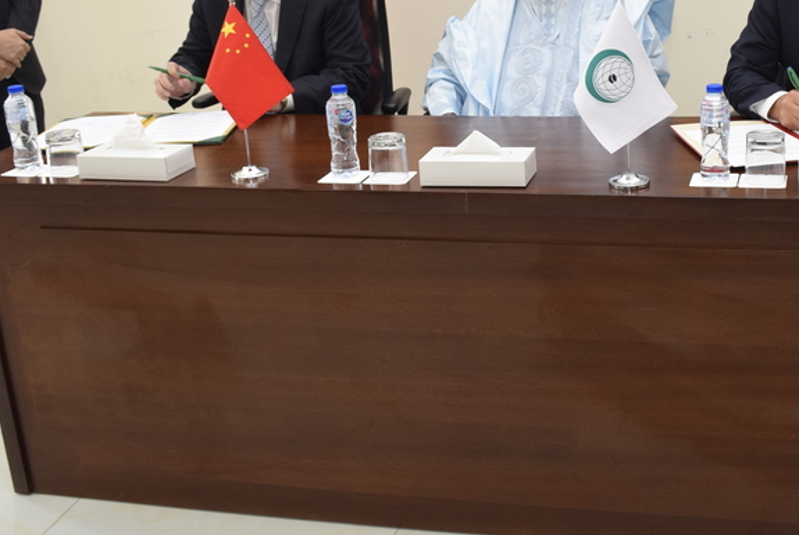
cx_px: 579
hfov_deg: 40.1
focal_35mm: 48
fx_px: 1067
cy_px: 142
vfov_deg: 27.8
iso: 800
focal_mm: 18
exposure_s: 1/100
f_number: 5
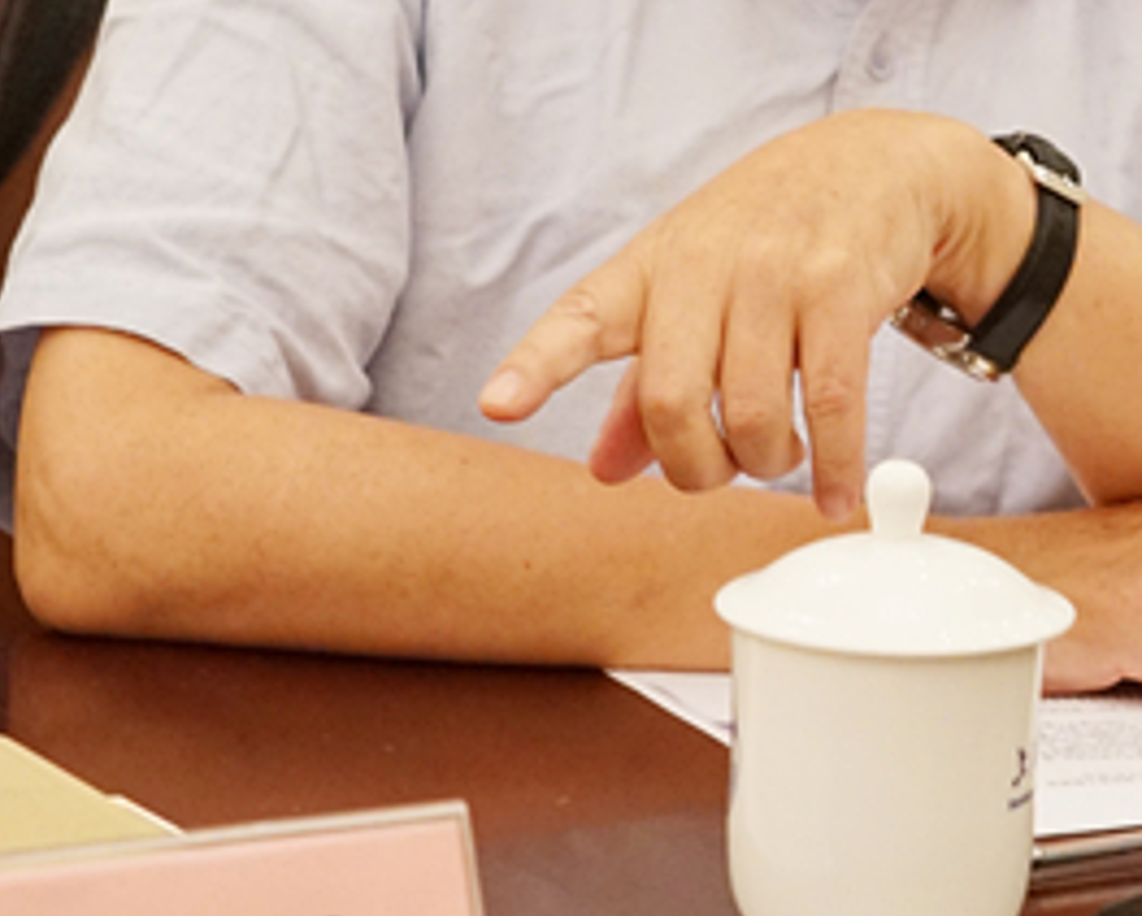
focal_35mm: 228
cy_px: 93
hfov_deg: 8.4
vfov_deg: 6.8
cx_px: 1059
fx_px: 7715
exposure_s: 1/60
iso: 3200
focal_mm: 80
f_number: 5.6
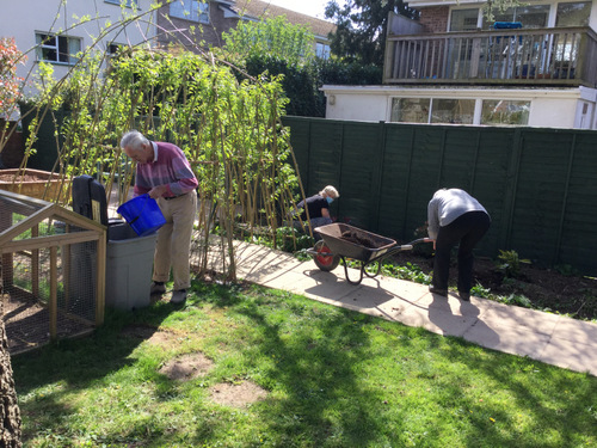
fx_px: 535
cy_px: 224
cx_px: 298
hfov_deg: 58.4
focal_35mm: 31
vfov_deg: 45.4
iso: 25
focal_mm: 3.3
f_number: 2.4
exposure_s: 1/411
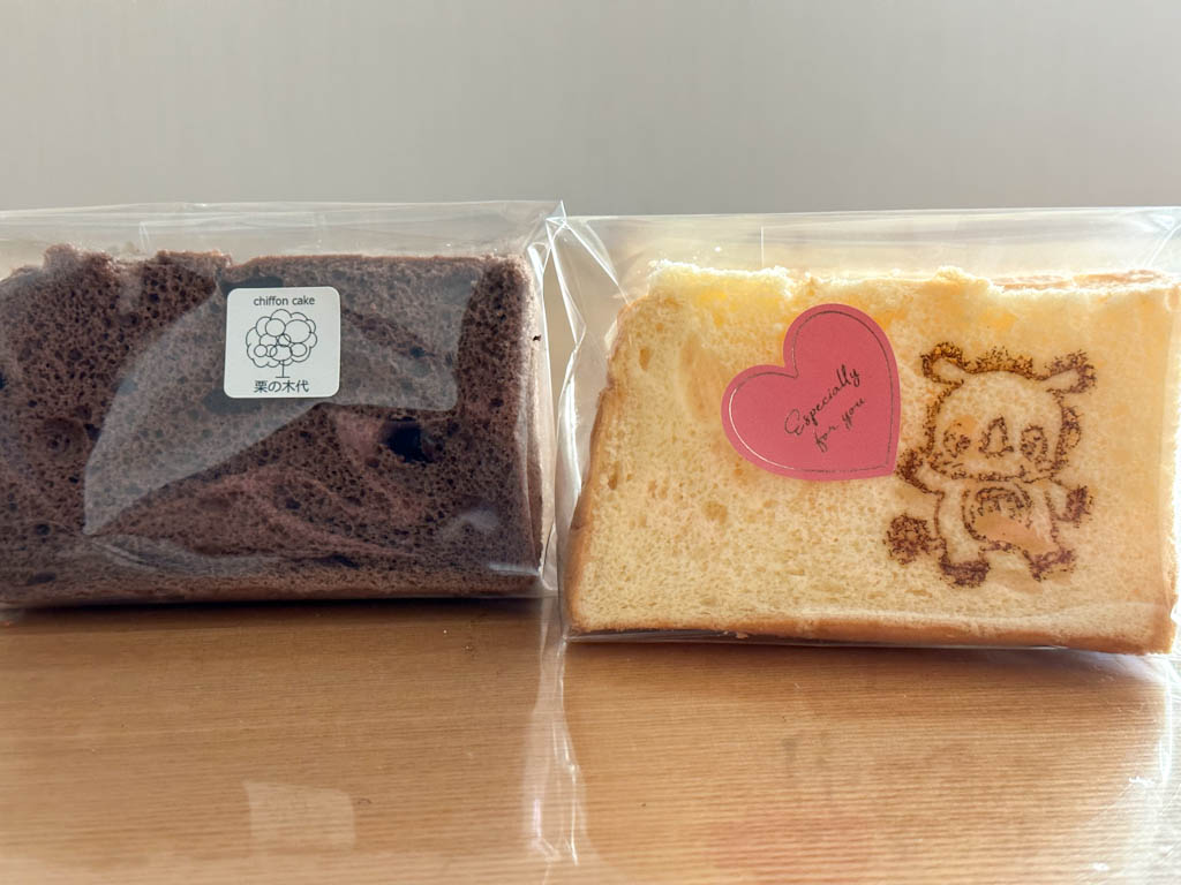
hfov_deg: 39.7
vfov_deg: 30.3
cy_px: 442
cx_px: 590
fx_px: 1638
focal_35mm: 48
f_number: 1.8
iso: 250
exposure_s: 1/45
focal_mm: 6.86
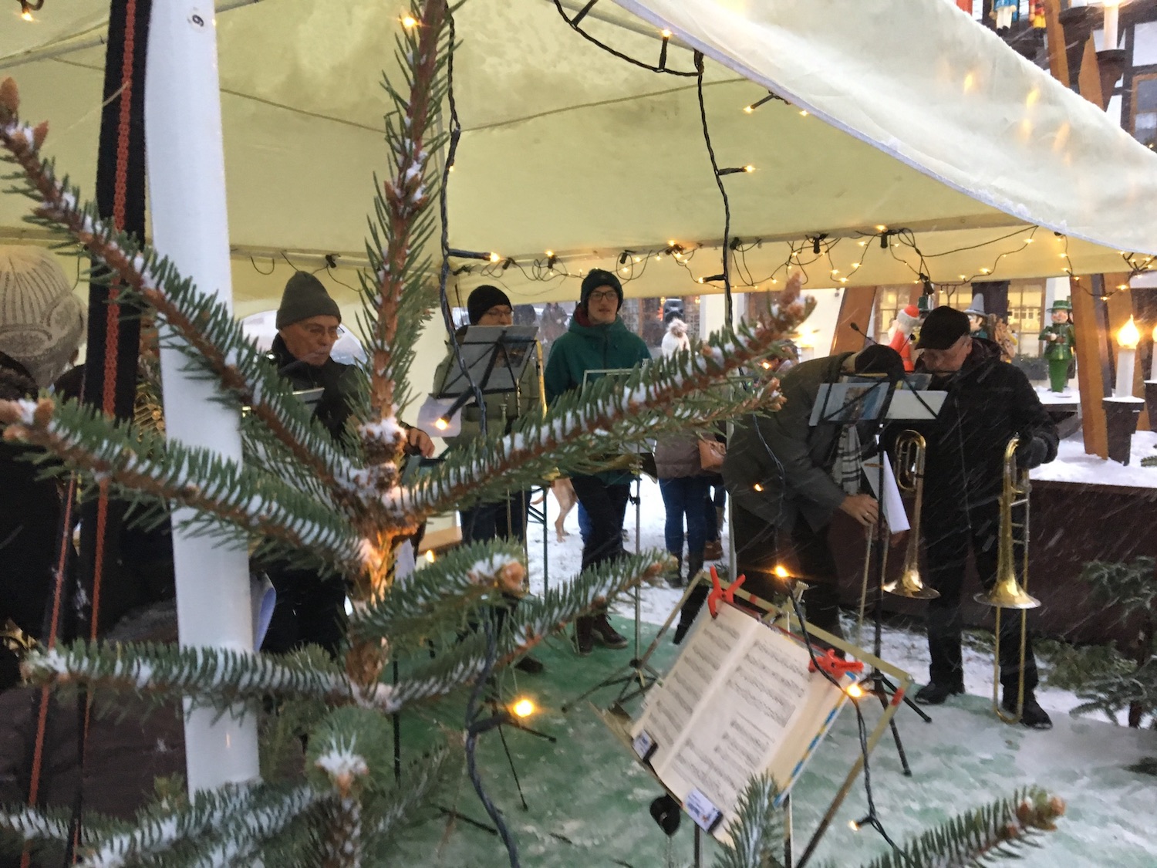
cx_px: 578
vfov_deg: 48.2
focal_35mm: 29
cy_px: 434
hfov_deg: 61.7
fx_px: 969
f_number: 2.2
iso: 200
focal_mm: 4.15
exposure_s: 1/33
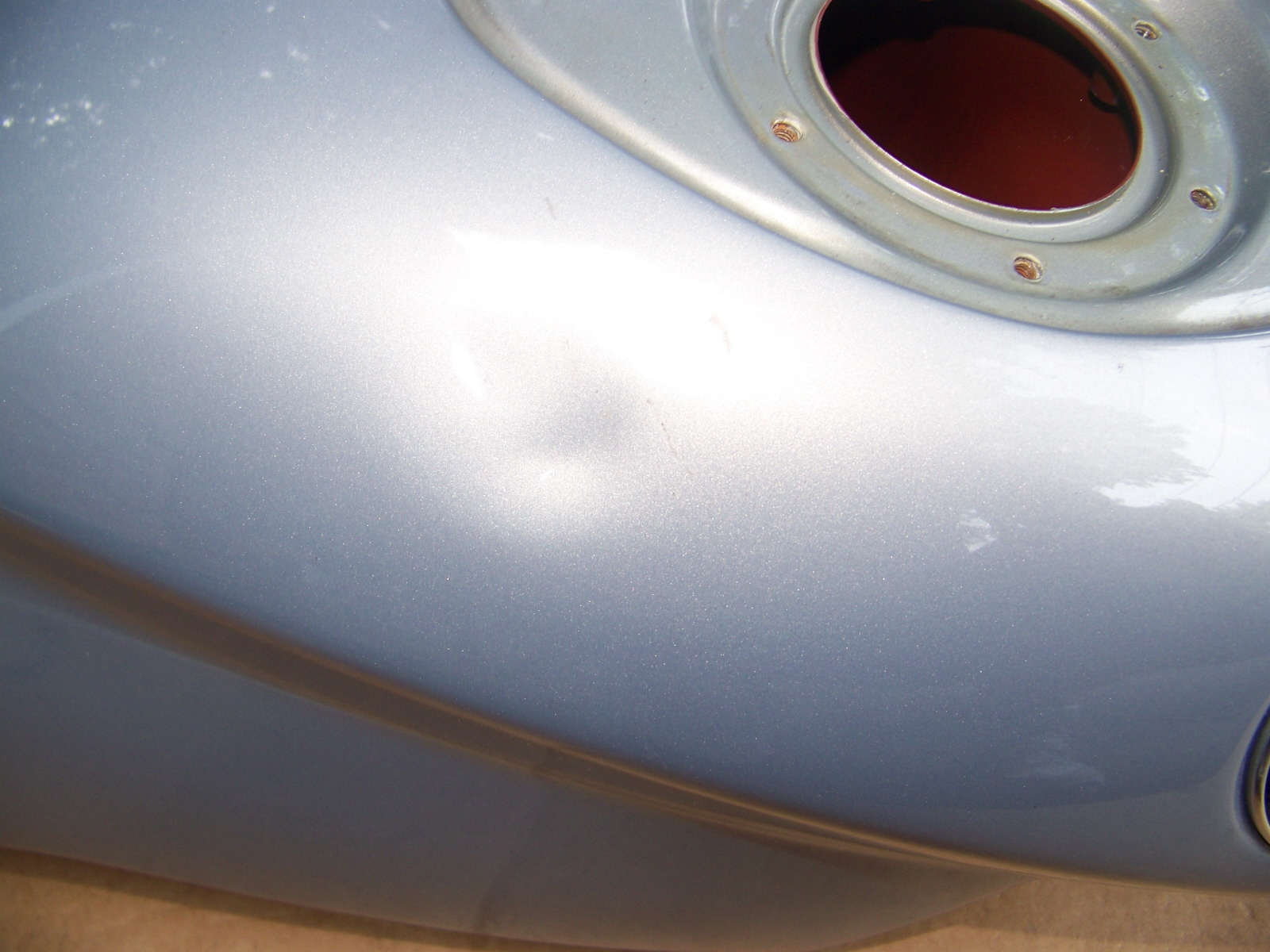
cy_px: 476
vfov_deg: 39.7
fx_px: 1321
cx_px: 635
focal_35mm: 36
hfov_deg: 51.4
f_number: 2.8
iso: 64
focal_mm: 5.85
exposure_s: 1/30
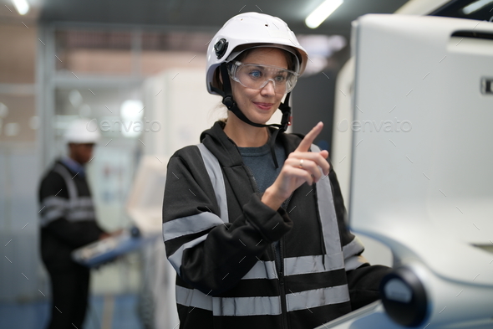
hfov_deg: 39.6
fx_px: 684
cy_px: 164
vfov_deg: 27.0
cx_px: 246
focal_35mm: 50
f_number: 1.2
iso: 100
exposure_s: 1/125
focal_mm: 50
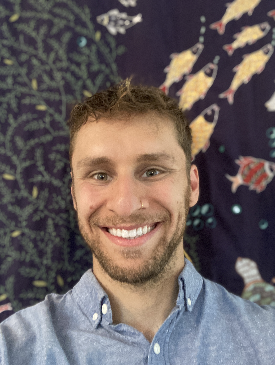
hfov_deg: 43.0
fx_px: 349
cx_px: 134
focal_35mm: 33
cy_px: 188
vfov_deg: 55.3
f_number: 2.2
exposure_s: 1/20
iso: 640
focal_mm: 2.87
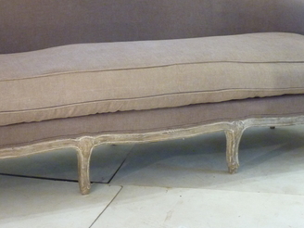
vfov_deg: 22.9
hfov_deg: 30.2
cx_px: 119
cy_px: 91
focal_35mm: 64
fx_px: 562
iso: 400
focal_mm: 5.7
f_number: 3.5
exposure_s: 1/8
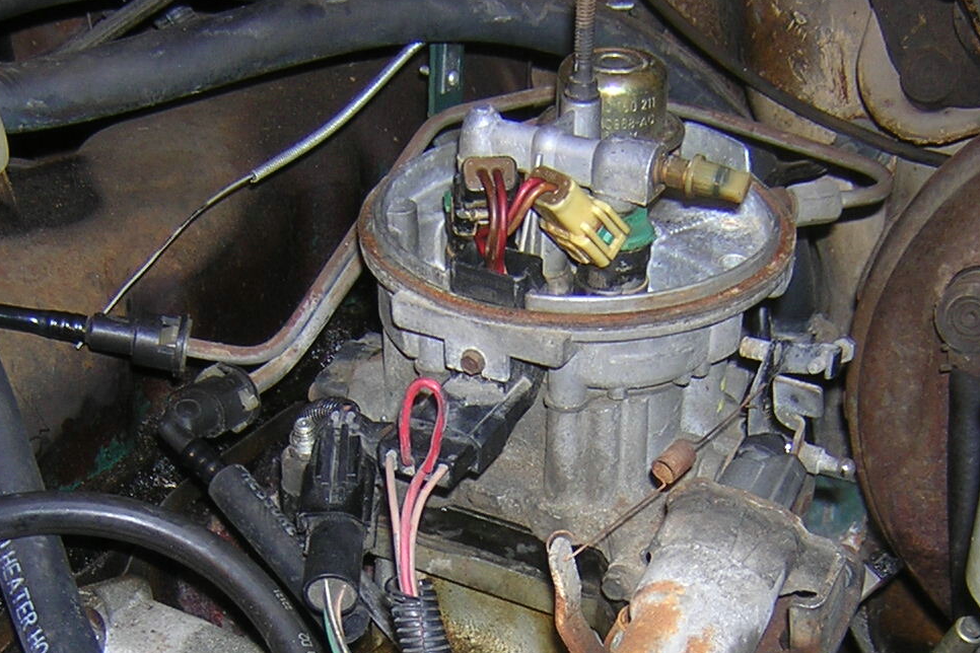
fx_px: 1688
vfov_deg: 21.5
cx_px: 507
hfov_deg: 32.4
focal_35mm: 62
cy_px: 570
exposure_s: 1/60.1
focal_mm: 4.7
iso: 100
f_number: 2.6
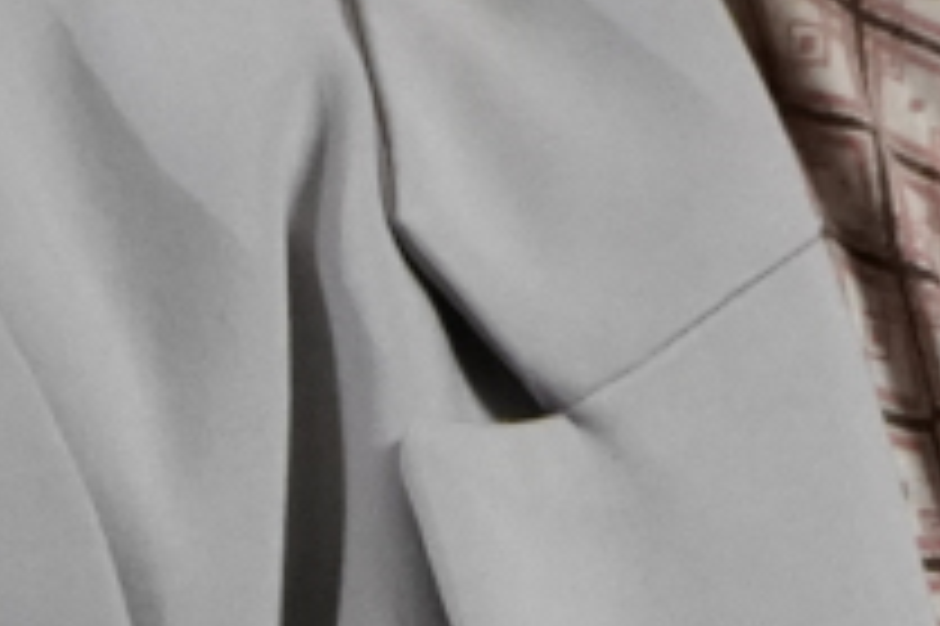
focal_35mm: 1025
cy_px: -824
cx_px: 1664
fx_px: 26732
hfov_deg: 2.0
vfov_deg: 1.3
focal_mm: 95
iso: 2000
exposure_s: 1/160
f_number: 4
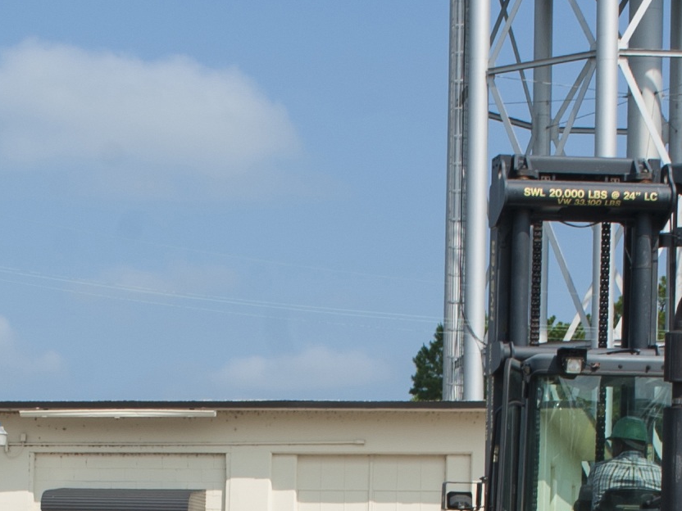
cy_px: 731
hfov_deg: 16.6
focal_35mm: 118
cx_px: 154
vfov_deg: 12.1
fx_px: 2325
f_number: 10
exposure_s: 1/250
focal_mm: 24
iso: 200
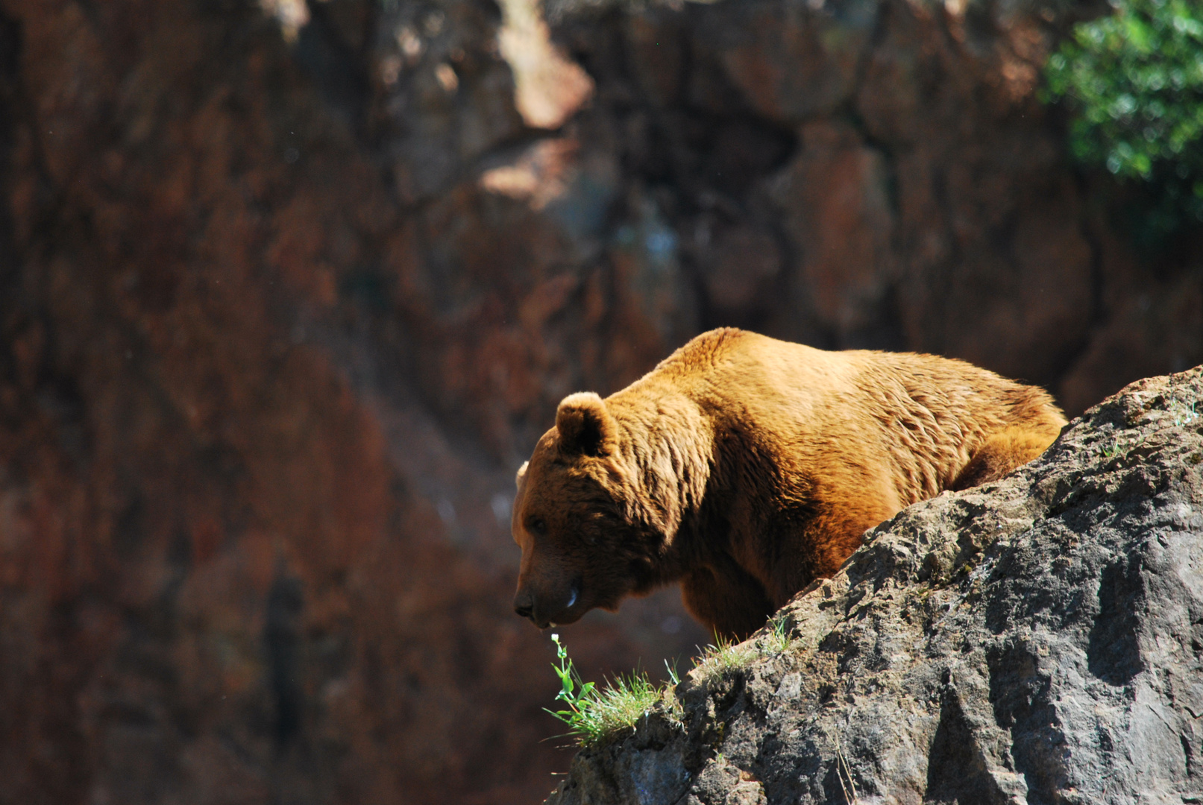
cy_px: 402
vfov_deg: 3.1
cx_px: 602
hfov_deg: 4.6
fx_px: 15056
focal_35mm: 450
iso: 400
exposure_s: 1/500
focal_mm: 300
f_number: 5.6
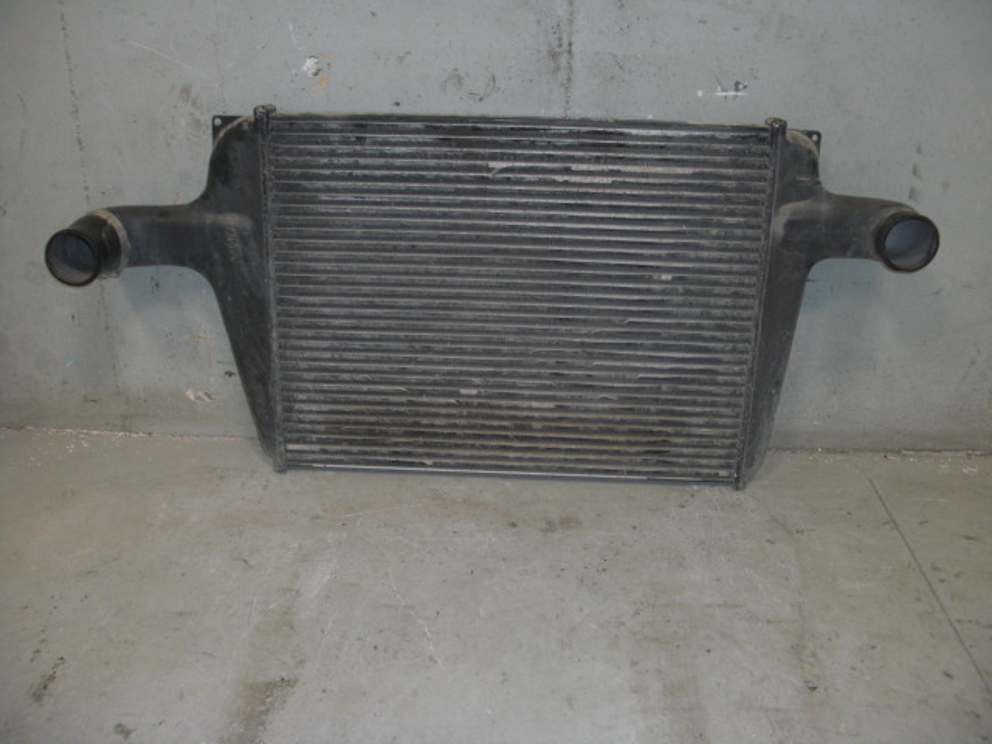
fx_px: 1032
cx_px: 496
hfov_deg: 51.4
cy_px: 372
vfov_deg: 39.7
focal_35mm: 36
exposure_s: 1/30
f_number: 2.8
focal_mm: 6.3
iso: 200
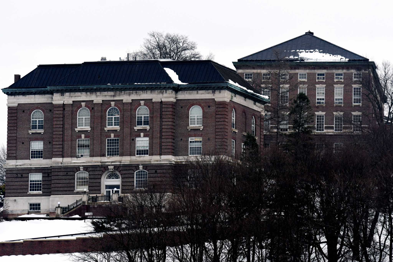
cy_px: 131
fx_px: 2947
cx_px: 196
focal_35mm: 270
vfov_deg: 5.1
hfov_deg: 7.6
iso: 500
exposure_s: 1/1250
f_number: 5.6
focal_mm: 180
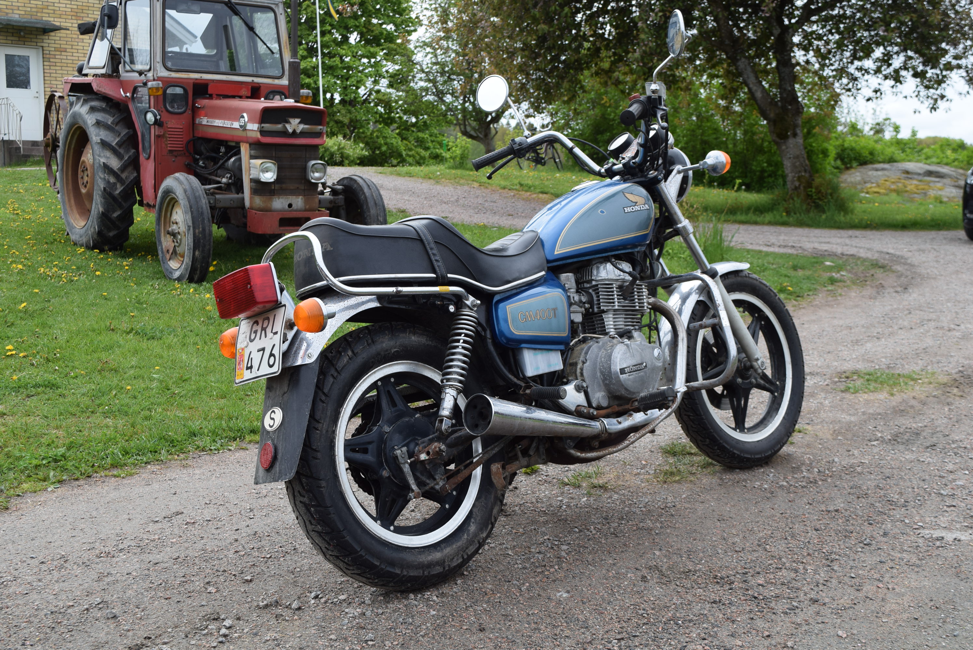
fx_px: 1095
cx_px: 486
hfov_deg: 47.9
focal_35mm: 40
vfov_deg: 33.1
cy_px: 325
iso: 200
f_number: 8
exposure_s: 1/250
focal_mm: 27
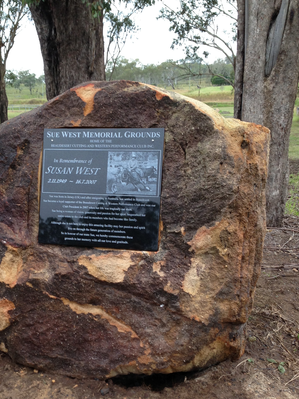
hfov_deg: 30.0
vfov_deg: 39.4
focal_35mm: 48
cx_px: 99
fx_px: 553
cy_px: 246
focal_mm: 4.13
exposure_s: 1/121
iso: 50
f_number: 2.4
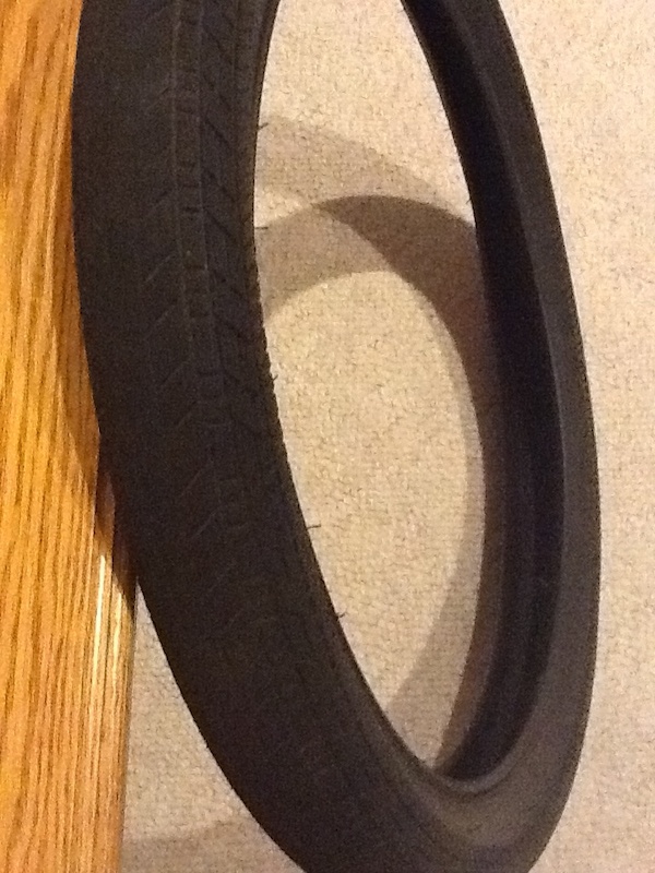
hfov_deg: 44.2
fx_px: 807
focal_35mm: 32
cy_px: 436
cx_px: 328
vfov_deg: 56.8
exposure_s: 1/15
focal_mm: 2.03
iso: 800
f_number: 2.4
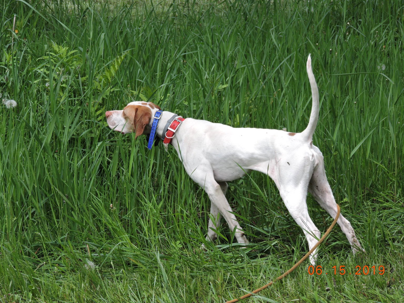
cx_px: 202
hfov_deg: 10.7
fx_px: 2159
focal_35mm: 185
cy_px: 152
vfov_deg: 8.0
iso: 100
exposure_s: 1/400
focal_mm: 33
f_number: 4.6
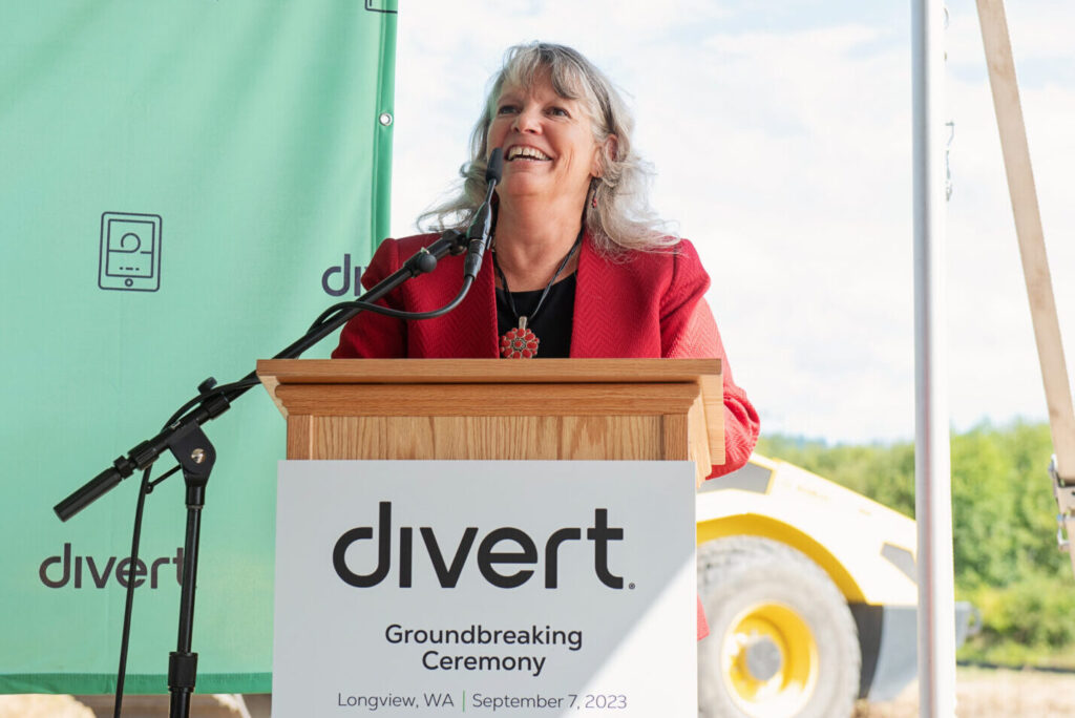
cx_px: 538
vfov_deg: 21.9
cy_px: 359
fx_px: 1852
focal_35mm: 62
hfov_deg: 32.4
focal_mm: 62
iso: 250
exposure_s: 1/320
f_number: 5.6
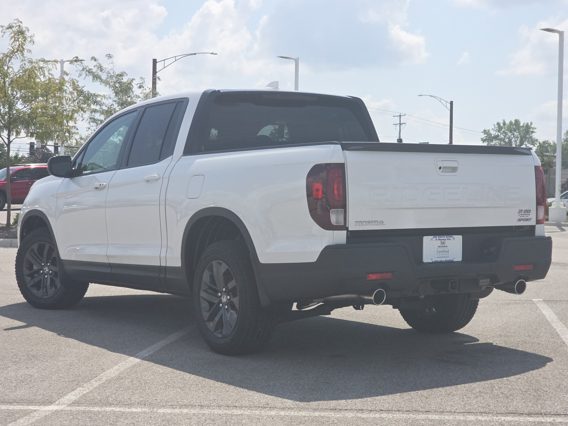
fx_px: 1132
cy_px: 213
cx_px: 284
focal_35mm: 69
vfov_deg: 21.3
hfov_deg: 28.2
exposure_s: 1/2483
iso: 50
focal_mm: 7.9
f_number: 2.4
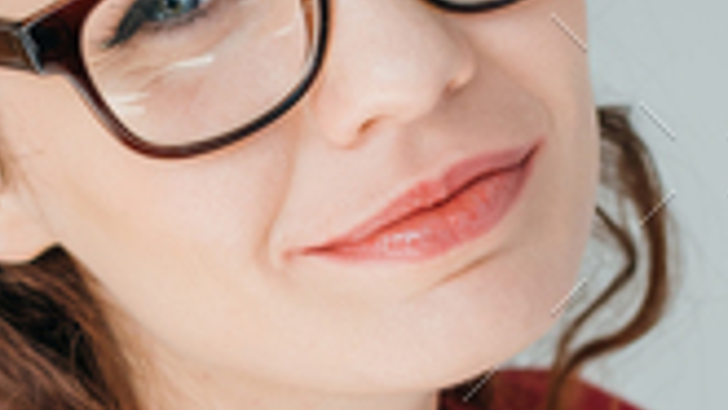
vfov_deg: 6.1
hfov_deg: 10.9
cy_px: 789
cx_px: 679
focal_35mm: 196
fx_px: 3785
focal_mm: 35
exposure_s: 1/200
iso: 160
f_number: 3.5
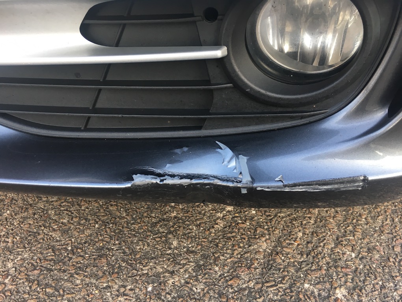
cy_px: 151
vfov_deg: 48.2
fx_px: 337
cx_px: 201
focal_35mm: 29
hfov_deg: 61.7
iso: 25
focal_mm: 4.15
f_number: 2.2
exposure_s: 1/33
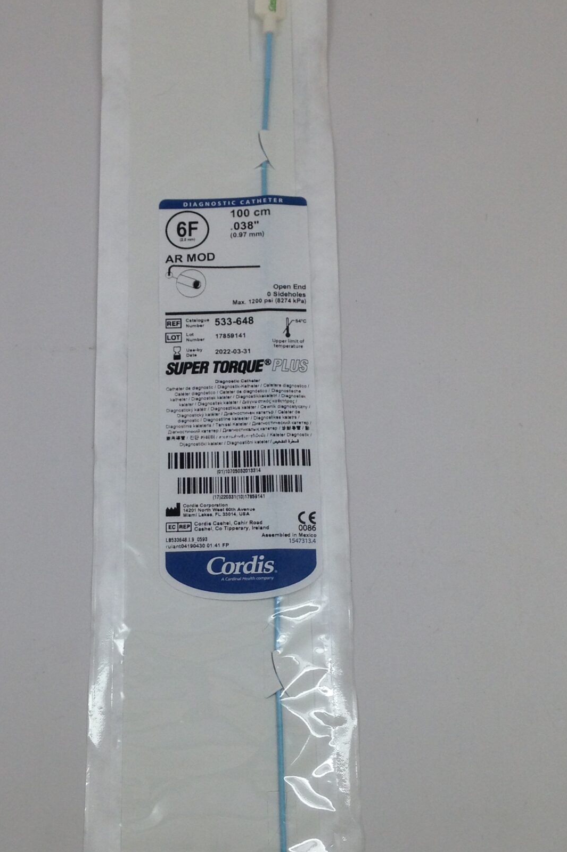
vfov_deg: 36.2
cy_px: 478
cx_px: 221
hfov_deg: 24.6
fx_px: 1300
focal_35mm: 55
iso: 50
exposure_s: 1/120
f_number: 2.4
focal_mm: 4.12
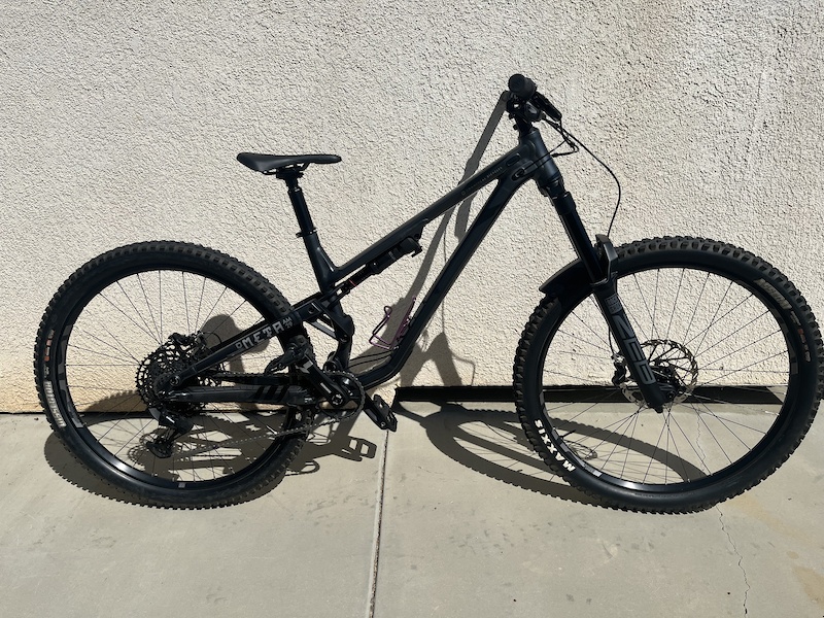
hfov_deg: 67.3
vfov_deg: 53.1
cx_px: 412
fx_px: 619
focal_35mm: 26
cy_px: 309
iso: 50
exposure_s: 1/9091
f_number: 1.6
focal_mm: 5.1
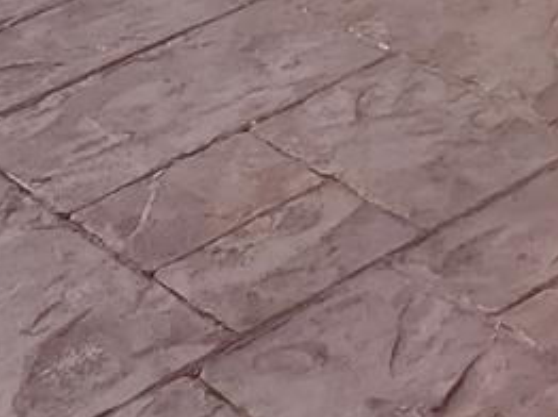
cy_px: -657
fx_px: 2303
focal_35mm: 143
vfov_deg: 9.1
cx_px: 1056
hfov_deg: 12.4
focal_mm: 4.3
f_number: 2.4
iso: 50
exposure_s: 1/283
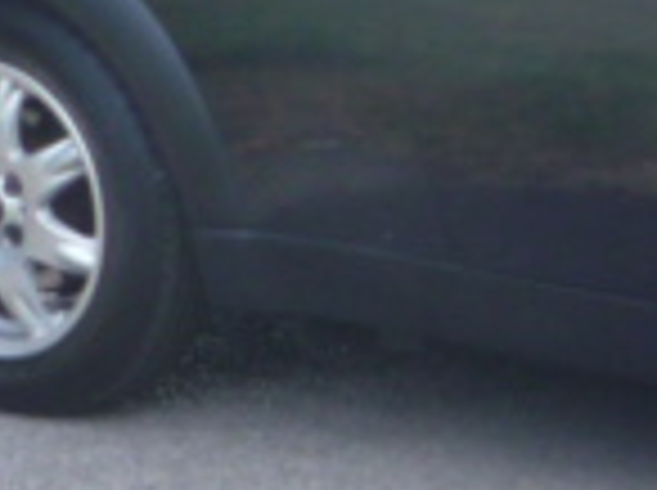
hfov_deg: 8.9
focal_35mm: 215
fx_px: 4074
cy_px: 22
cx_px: 1148
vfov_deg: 6.9
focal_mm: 5.2
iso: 100
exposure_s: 1/100
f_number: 4
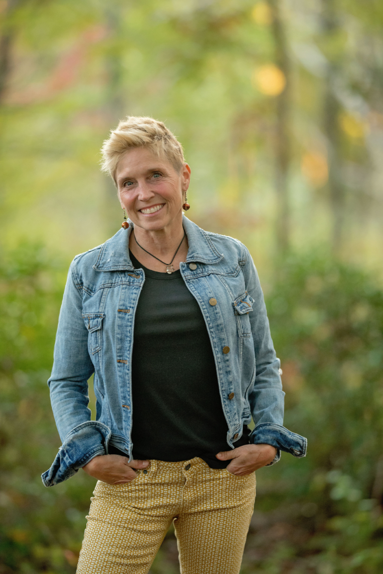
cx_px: 192
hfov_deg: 10.2
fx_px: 2152
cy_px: 287
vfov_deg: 15.2
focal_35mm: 135
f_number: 2
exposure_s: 1/500
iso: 3200
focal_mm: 135
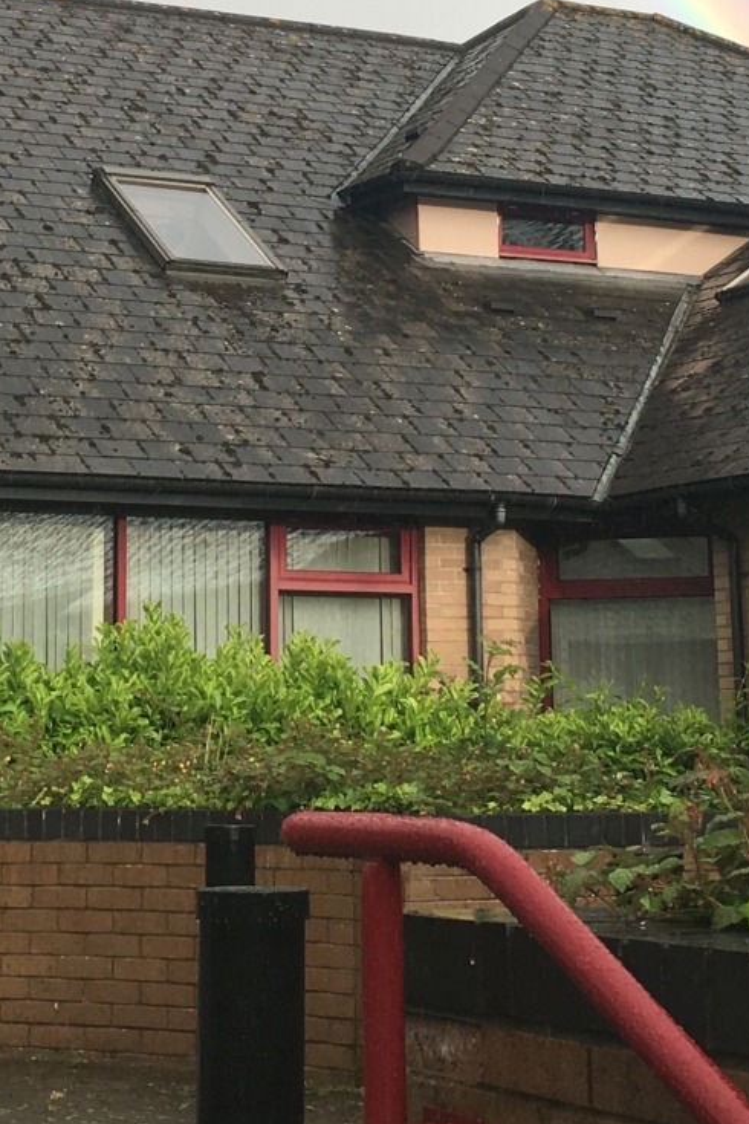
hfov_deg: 16.2
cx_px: 232
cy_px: 184
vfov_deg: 23.7
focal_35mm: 84
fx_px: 2621
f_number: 2.2
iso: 25
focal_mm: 4.15
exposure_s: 1/450
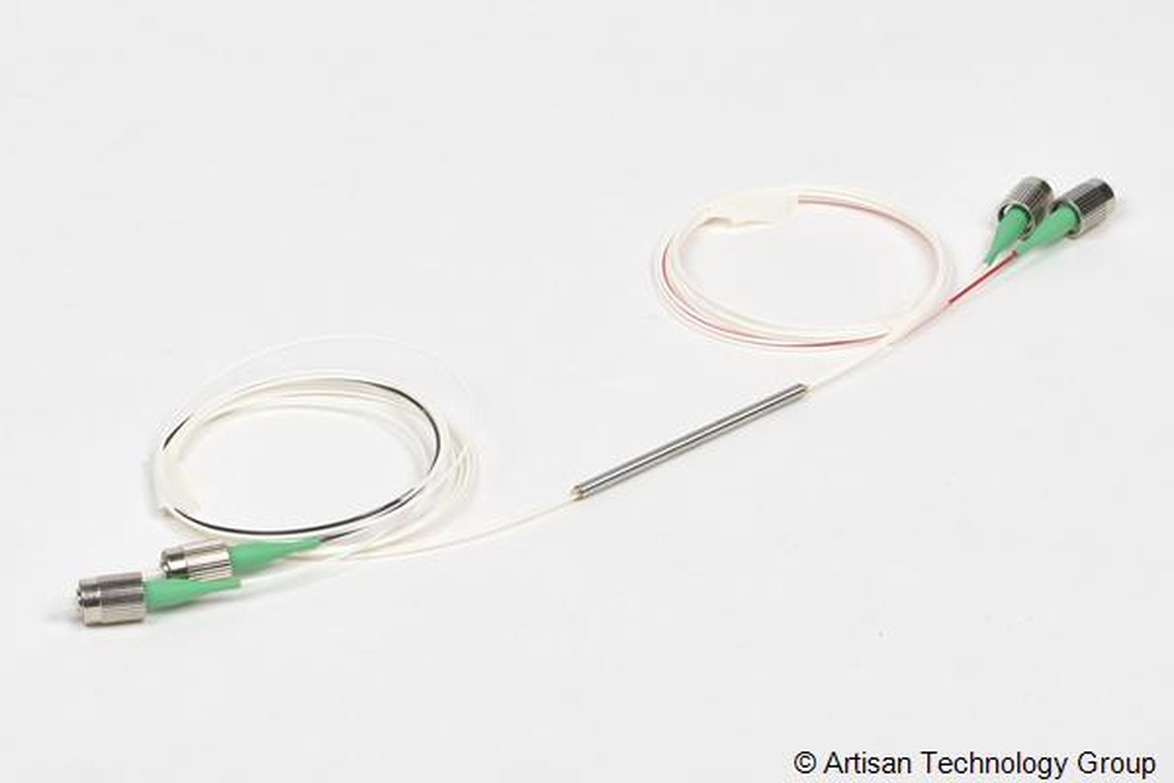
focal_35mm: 78
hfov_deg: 26.0
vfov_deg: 17.5
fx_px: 2543
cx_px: 587
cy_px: 392
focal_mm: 52
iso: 200
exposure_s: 1/200
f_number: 16
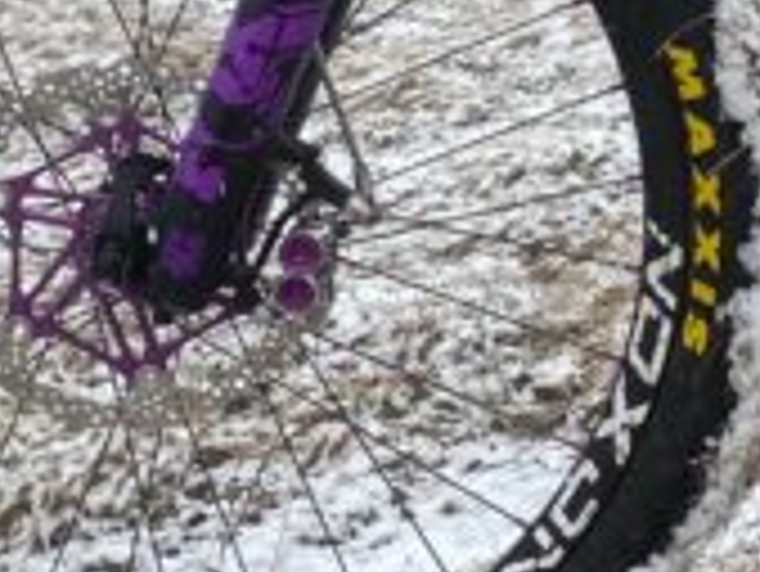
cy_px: -149
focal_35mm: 118
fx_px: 2593
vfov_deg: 12.2
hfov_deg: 15.8
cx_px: 1003
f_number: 1.8
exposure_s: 1/456
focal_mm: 4.25
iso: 32
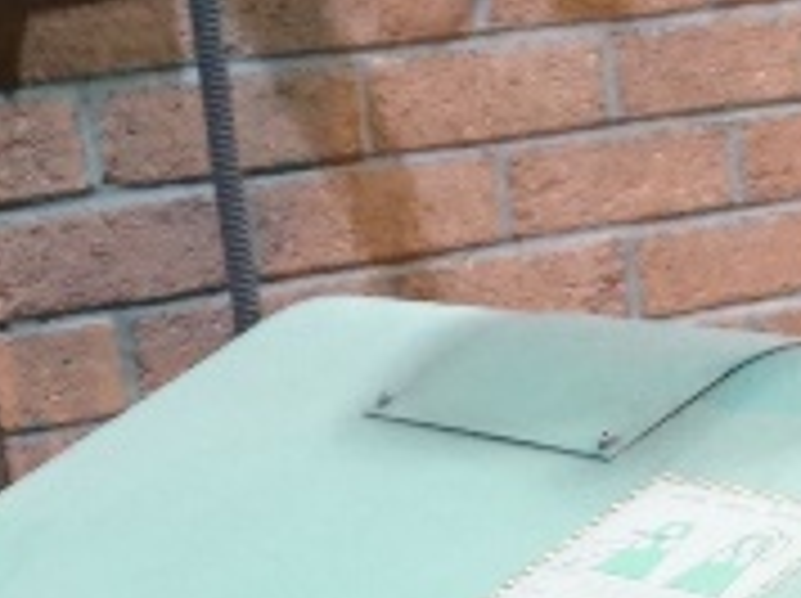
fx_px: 3073
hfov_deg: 14.5
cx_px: 850
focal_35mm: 133
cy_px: 1378
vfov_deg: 9.9
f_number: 3.5
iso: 3200
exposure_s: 1/20
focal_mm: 16
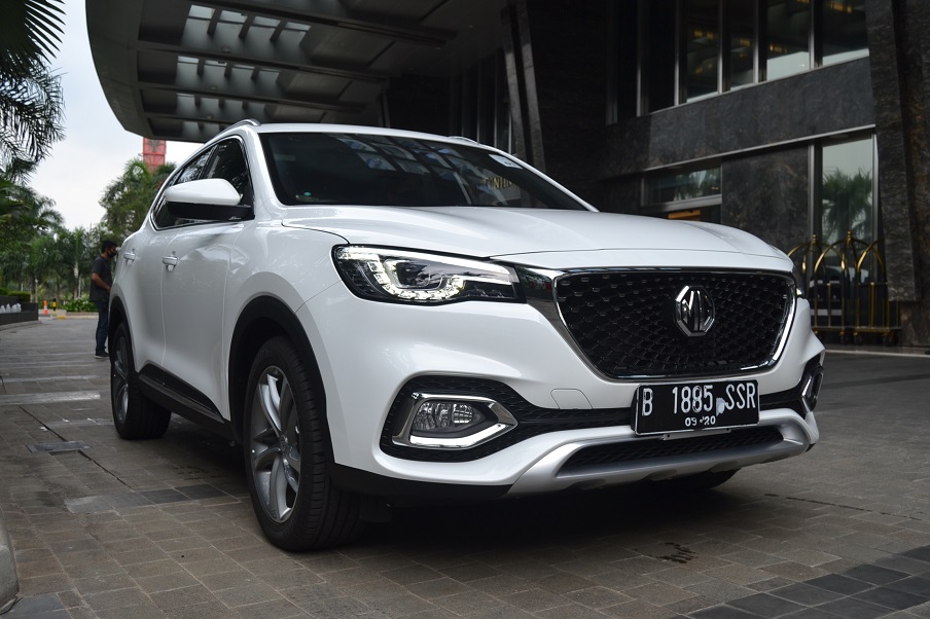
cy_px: 310
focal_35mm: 34
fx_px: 891
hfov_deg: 55.1
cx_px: 465
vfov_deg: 38.3
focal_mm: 23
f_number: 5.6
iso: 125
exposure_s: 1/125
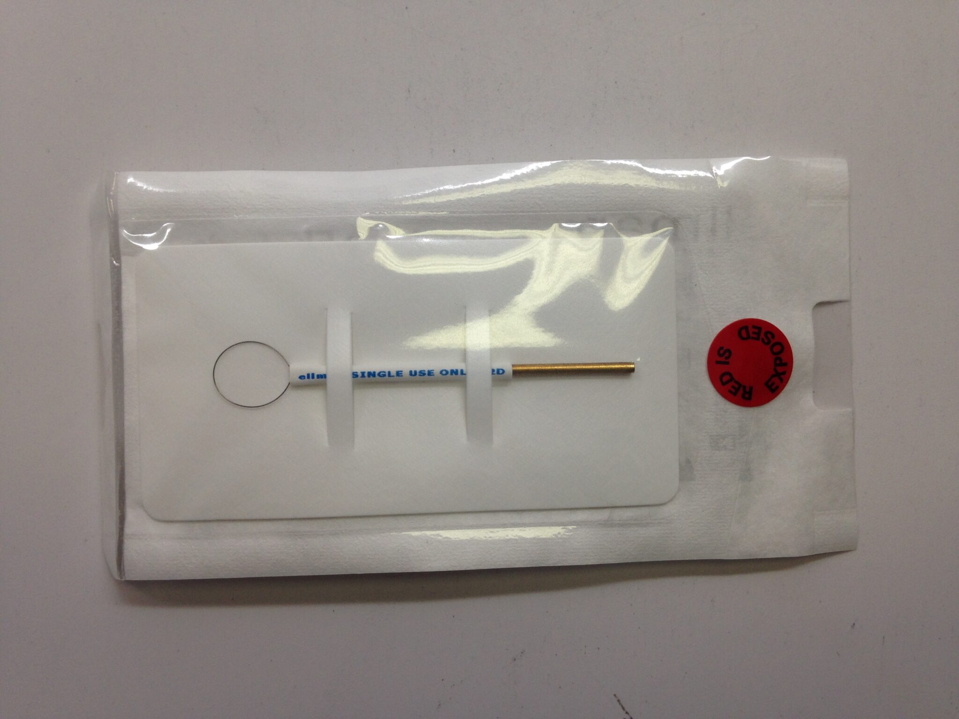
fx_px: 914
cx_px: 480
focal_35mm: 33
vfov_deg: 42.9
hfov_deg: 55.4
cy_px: 360
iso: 50
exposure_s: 1/60
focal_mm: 4.12
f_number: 2.4
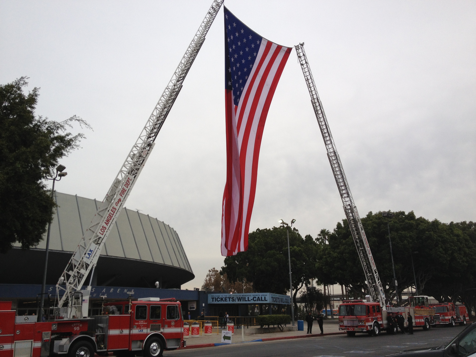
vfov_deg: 40.7
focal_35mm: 35
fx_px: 481
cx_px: 238
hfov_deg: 52.6
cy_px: 178
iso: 50
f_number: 2.4
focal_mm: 4.28
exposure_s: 1/1104
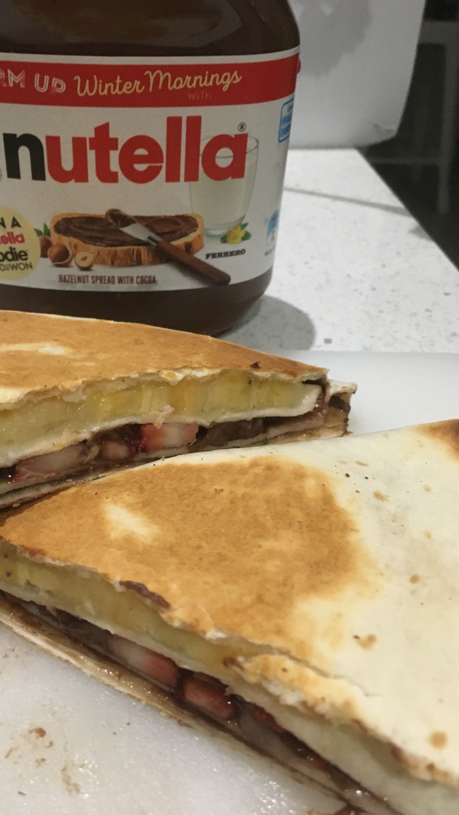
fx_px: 692
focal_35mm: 32
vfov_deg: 61.0
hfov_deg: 36.3
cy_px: 404
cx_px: 156
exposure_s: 1/17
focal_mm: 4.15
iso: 200
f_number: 2.2
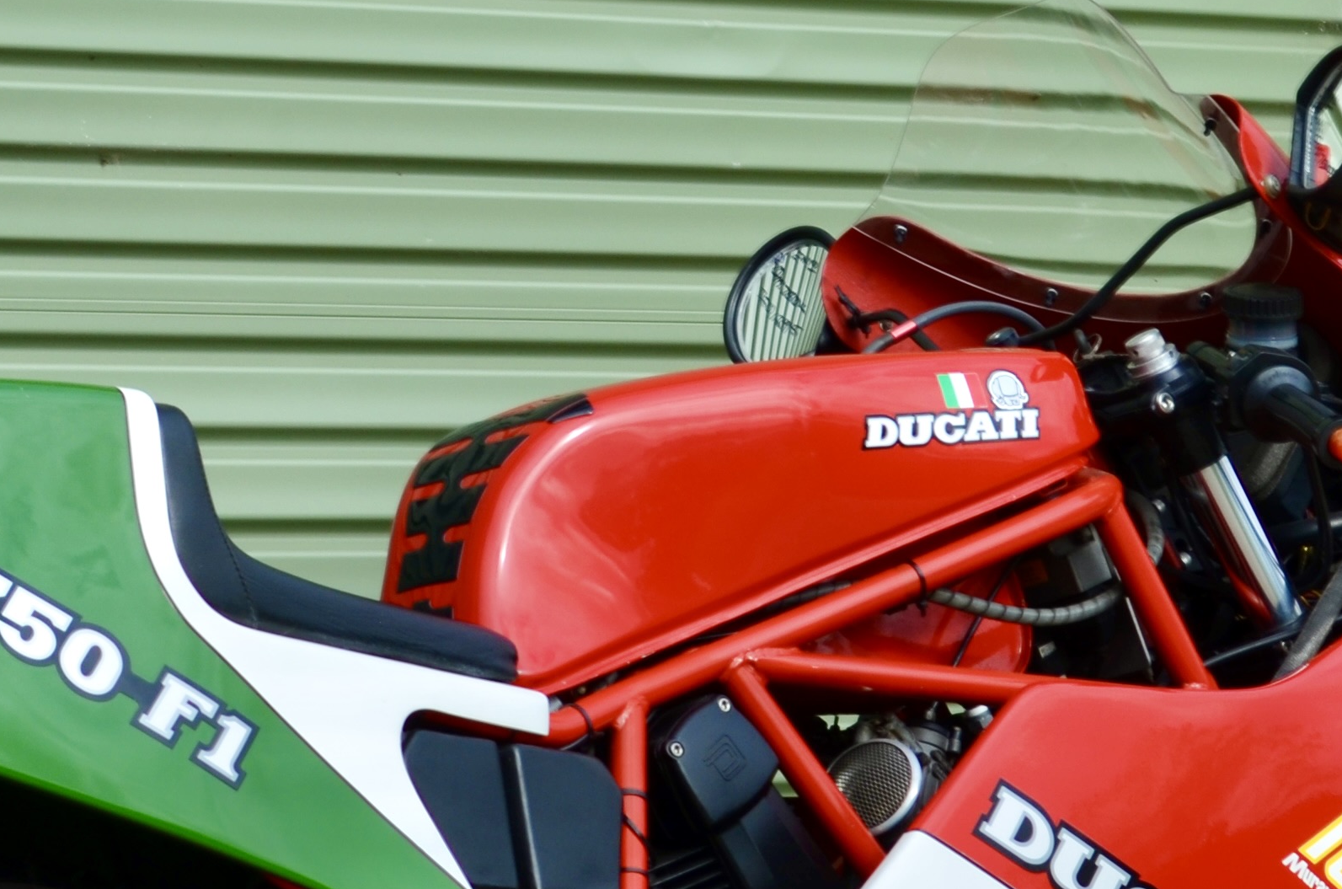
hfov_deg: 8.9
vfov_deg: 5.9
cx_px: 421
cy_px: 907
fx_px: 8630
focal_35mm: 232
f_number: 8
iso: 100
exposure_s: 1/250
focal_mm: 50
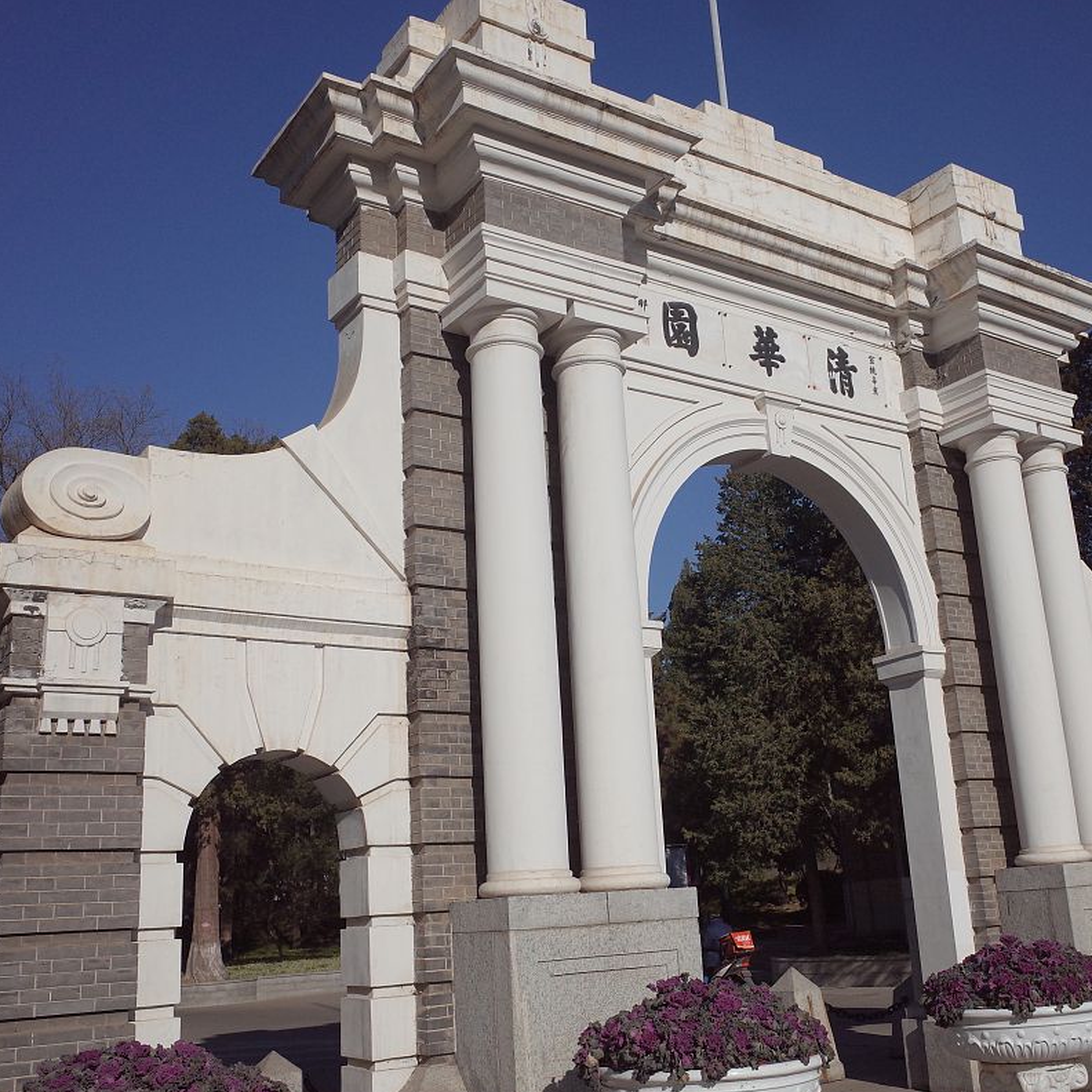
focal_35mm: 36
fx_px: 1285
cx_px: 643
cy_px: 547
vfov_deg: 46.0
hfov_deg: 45.8
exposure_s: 1/2500
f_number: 3.5
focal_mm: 18.3
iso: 400
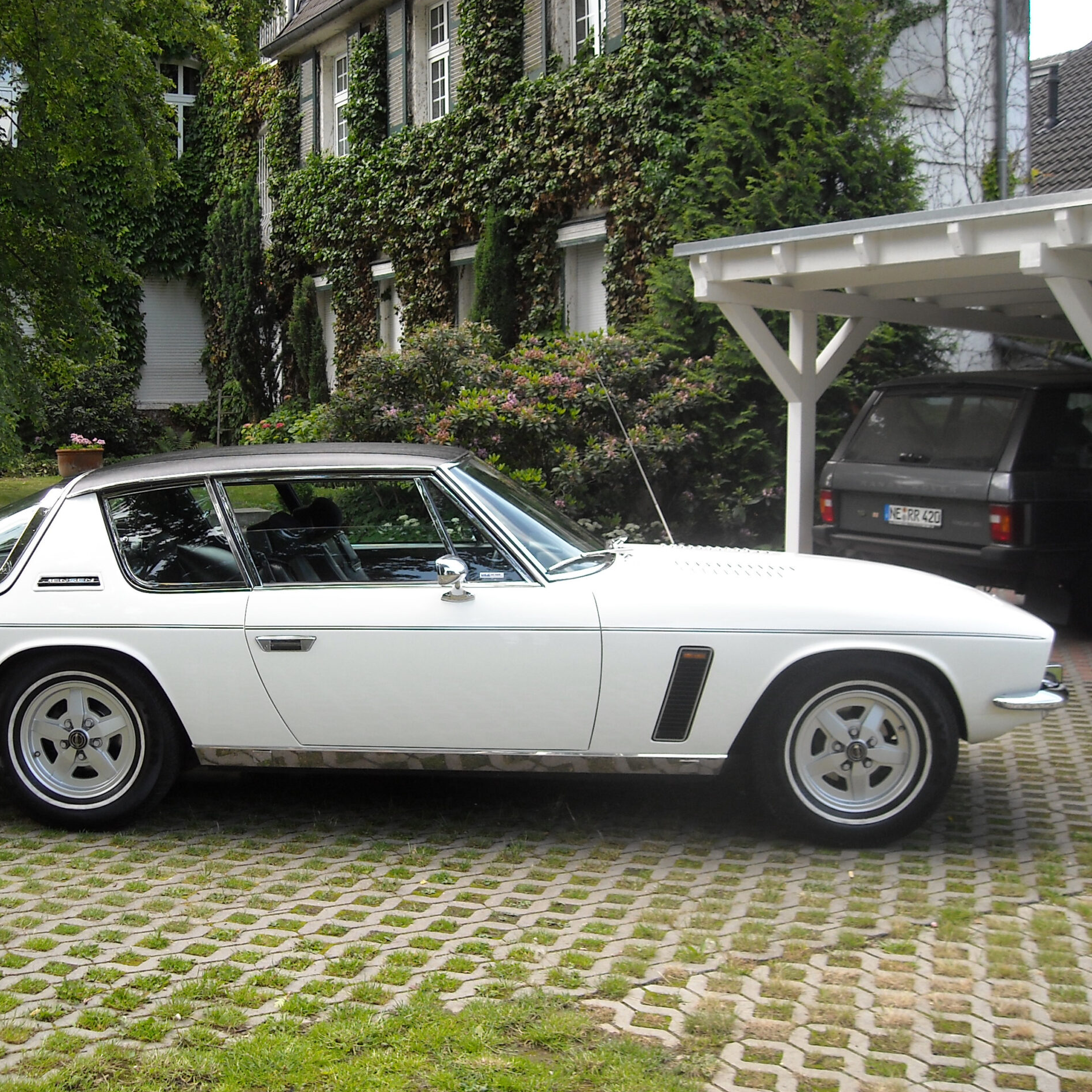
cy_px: 547
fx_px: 1499
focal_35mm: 42
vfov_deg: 40.0
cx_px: 369
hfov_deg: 39.6
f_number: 2.8
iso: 64
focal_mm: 5.7
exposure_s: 1/209
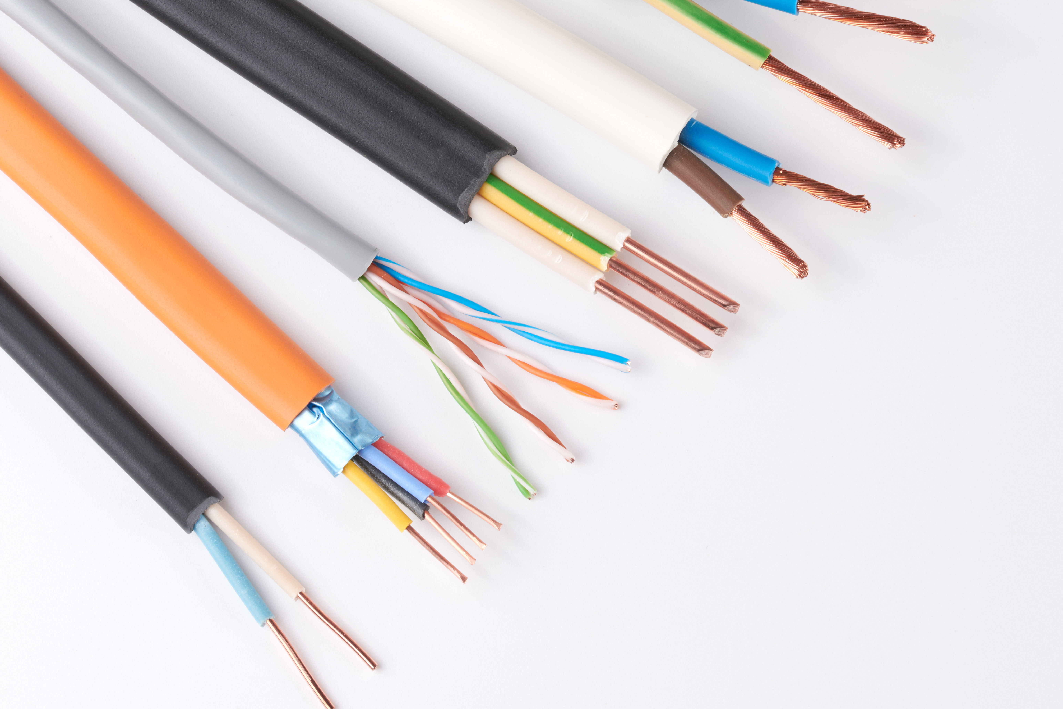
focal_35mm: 141
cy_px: 308
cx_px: 574
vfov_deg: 9.7
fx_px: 4163
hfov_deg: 14.5
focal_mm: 105
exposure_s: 1/60
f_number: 22
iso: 200
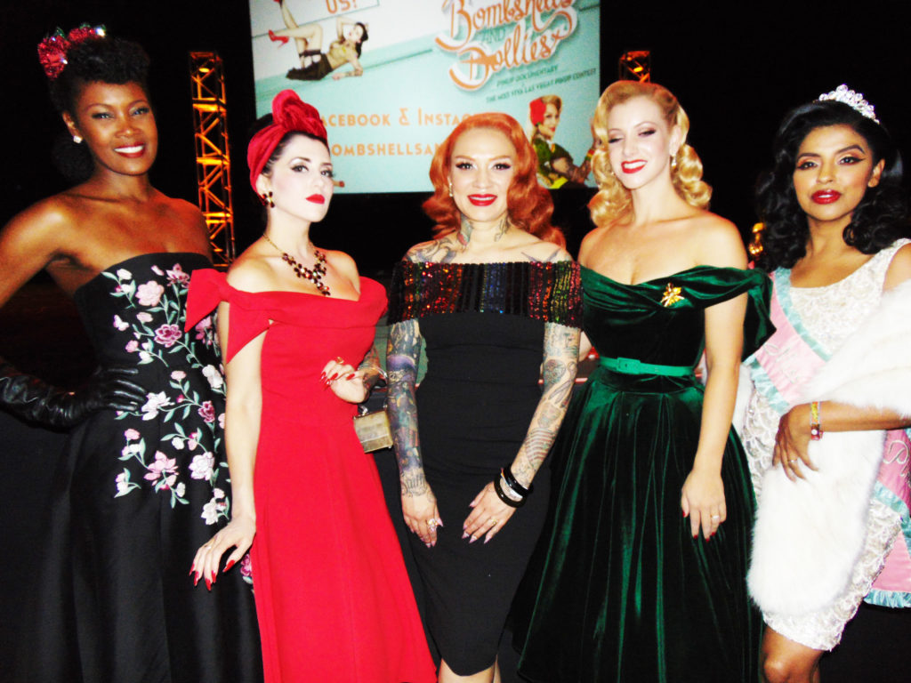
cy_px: 342
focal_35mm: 25
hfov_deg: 69.4
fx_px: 658
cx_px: 456
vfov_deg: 54.9
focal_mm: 4.5
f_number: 3
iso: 200
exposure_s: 1/30
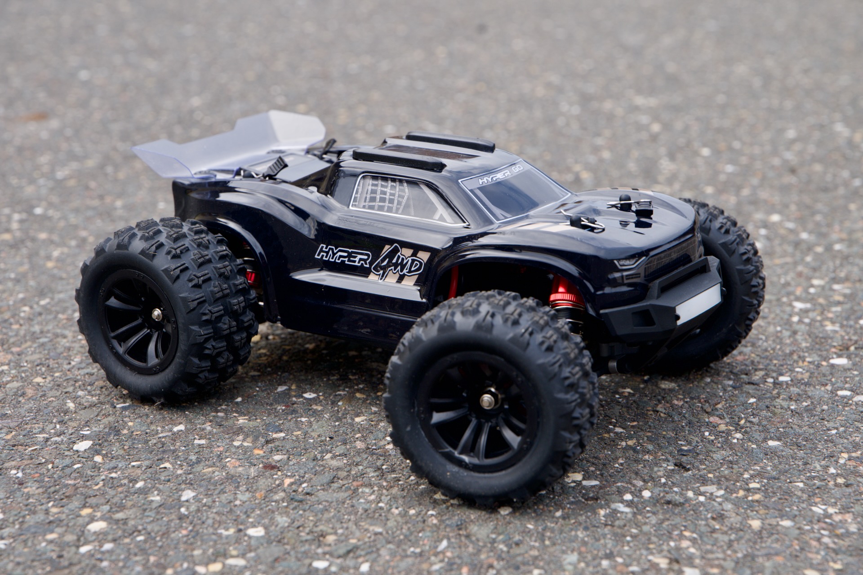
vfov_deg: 19.5
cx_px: 432
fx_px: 1678
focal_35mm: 70
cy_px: 288
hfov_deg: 28.8
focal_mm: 70
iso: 400
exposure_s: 1/100
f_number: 8
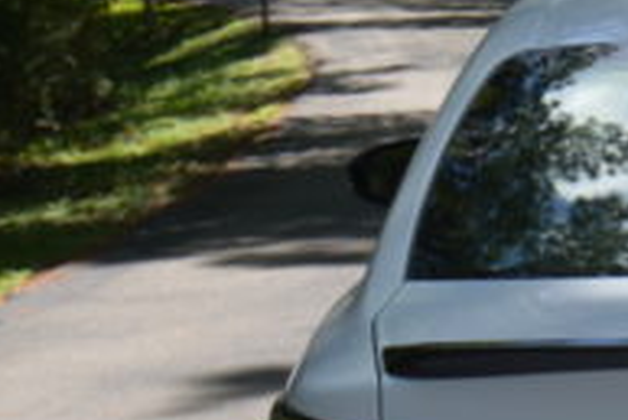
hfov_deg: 12.7
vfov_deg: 8.7
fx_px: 2706
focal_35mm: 155
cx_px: 853
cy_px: 545
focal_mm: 26
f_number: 4
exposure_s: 1/400
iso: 100
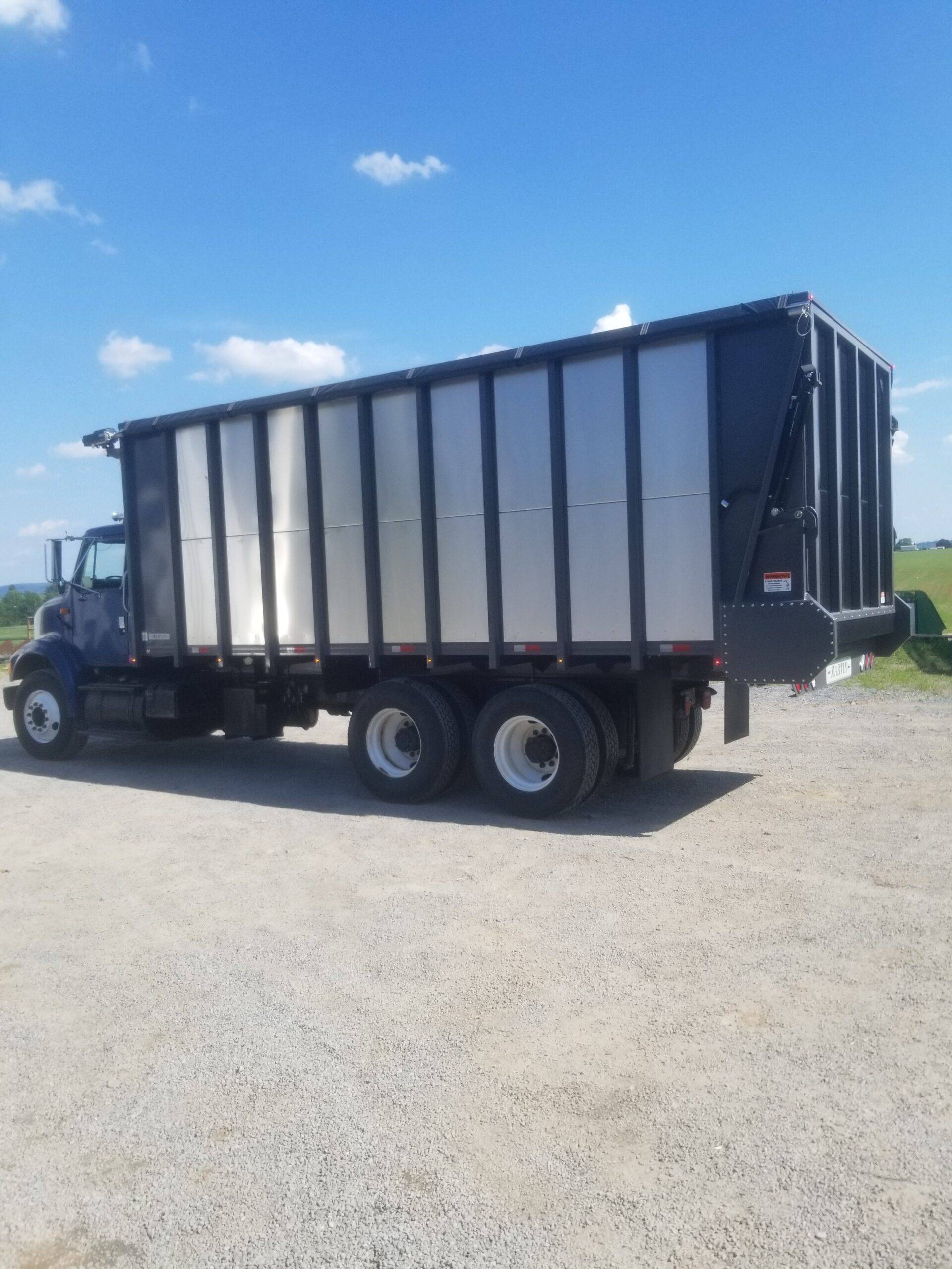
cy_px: 634
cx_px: 476
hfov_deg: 53.1
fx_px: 953
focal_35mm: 26
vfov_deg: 67.3
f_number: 1.7
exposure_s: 1/2064
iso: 50
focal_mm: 4.25
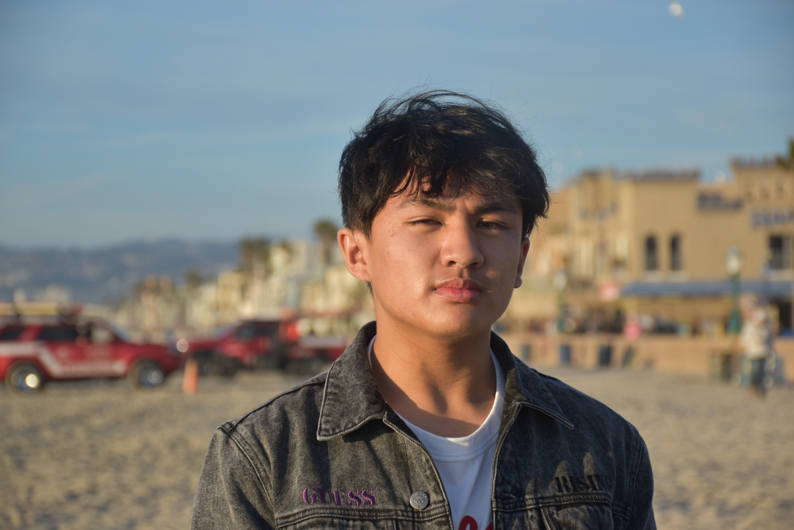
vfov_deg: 10.8
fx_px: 2812
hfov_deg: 16.1
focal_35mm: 128
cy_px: 265
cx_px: 397
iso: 200
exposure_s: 1/640
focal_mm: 85
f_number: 5.6
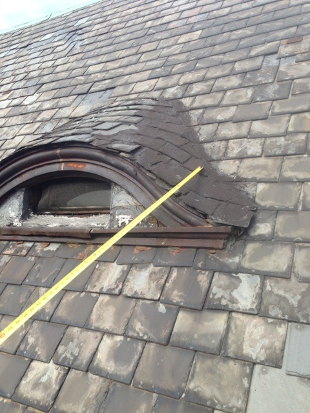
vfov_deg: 55.4
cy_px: 206
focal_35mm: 33
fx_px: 394
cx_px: 155
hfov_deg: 42.9
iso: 50
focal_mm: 4.13
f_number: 2.4
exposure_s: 1/444
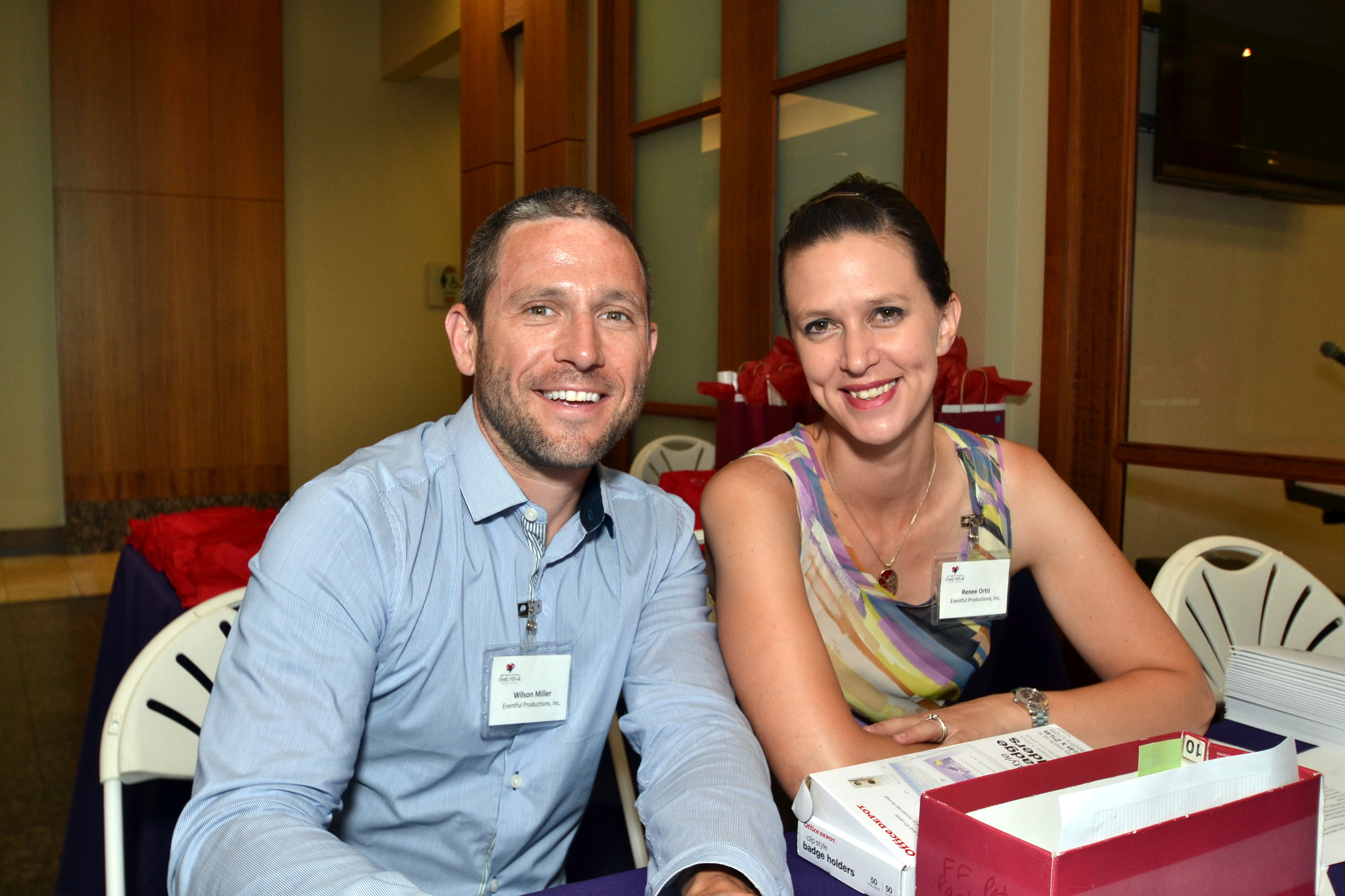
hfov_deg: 61.9
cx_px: 672
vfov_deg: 43.6
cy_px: 448
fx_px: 1121
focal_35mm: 30
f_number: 6.3
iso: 400
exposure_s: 1/80
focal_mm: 20
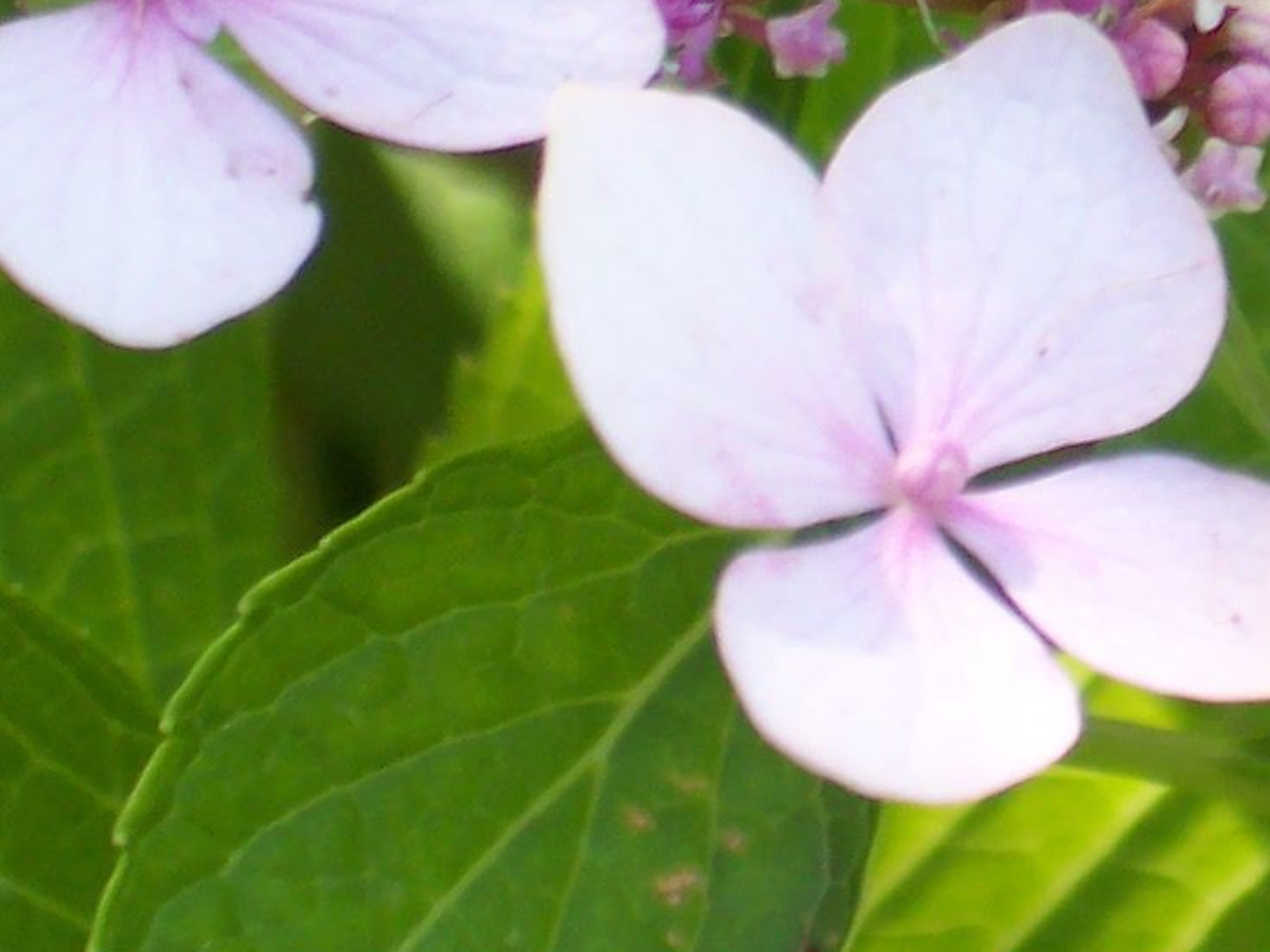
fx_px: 14673
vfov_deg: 3.7
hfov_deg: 4.9
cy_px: -313
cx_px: 1565
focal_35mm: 400
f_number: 4.8
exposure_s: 1/90
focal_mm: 24
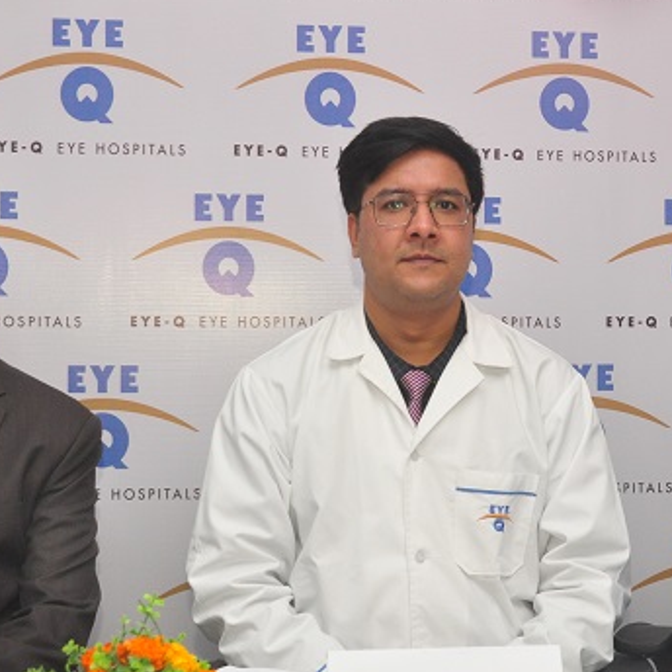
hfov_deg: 23.3
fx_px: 1625
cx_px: 410
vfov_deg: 23.4
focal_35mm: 74
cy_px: 349
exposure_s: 1/125
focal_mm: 25
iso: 800
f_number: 6.3
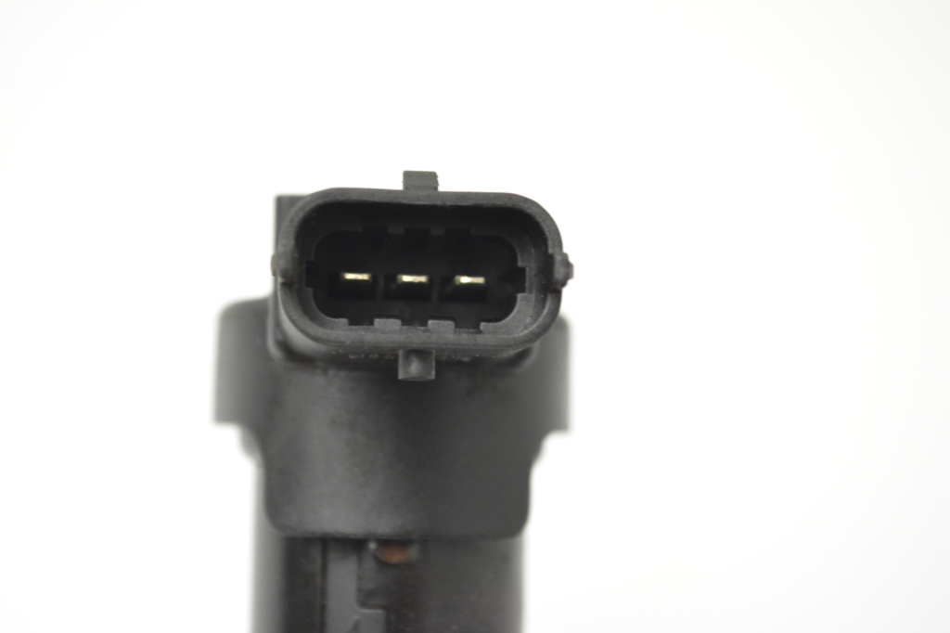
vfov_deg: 16.5
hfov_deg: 24.6
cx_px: 475
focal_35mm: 82
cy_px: 316
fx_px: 2176
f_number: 7.1
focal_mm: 55
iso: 2500
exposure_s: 1/200
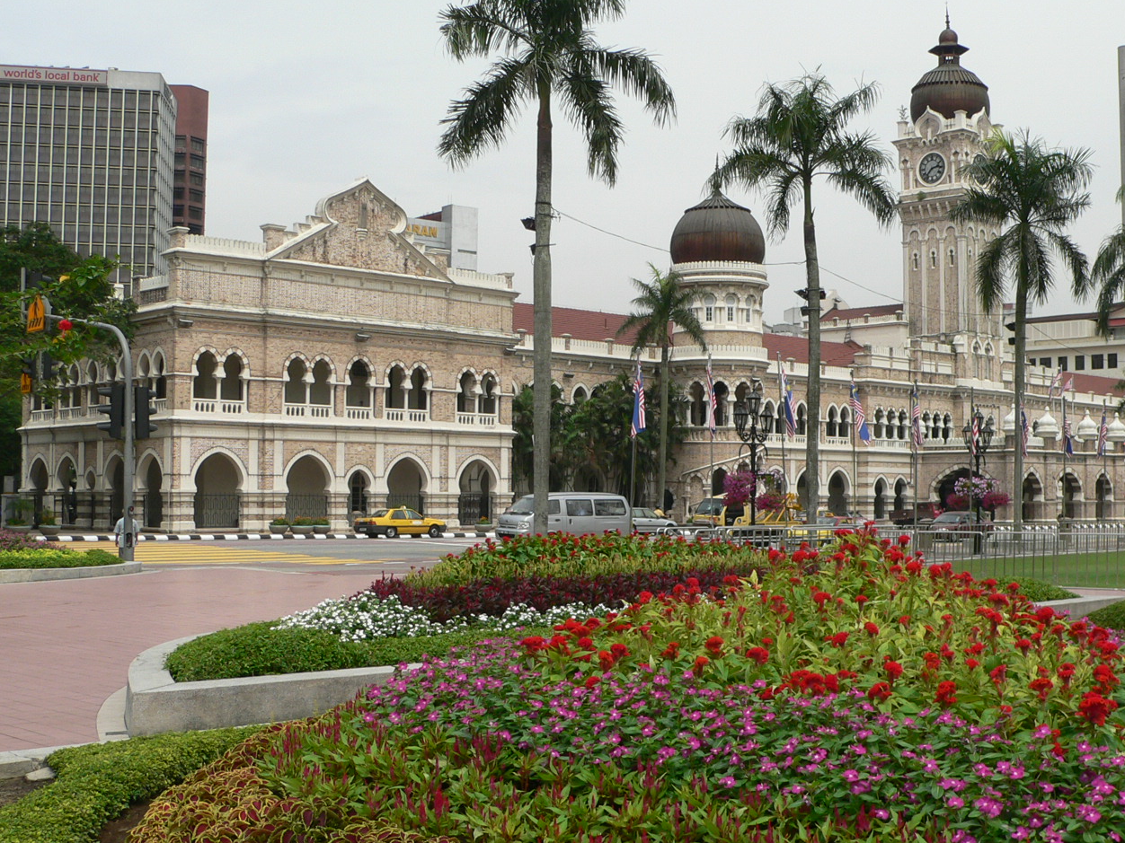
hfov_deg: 41.0
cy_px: 463
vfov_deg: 31.5
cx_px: 676
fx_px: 1495
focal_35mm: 46
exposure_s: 1/500
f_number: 4.6
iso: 80
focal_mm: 6
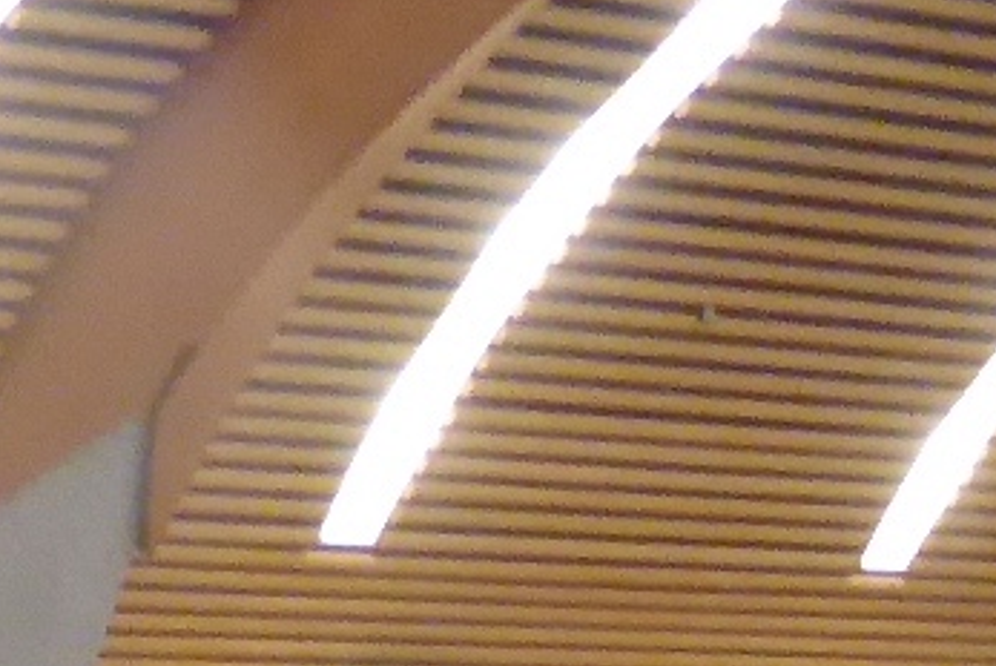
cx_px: 930
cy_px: 1674
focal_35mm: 184
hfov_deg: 11.1
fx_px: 5095
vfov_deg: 7.0
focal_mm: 4.3
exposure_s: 1/8
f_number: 3.3
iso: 400
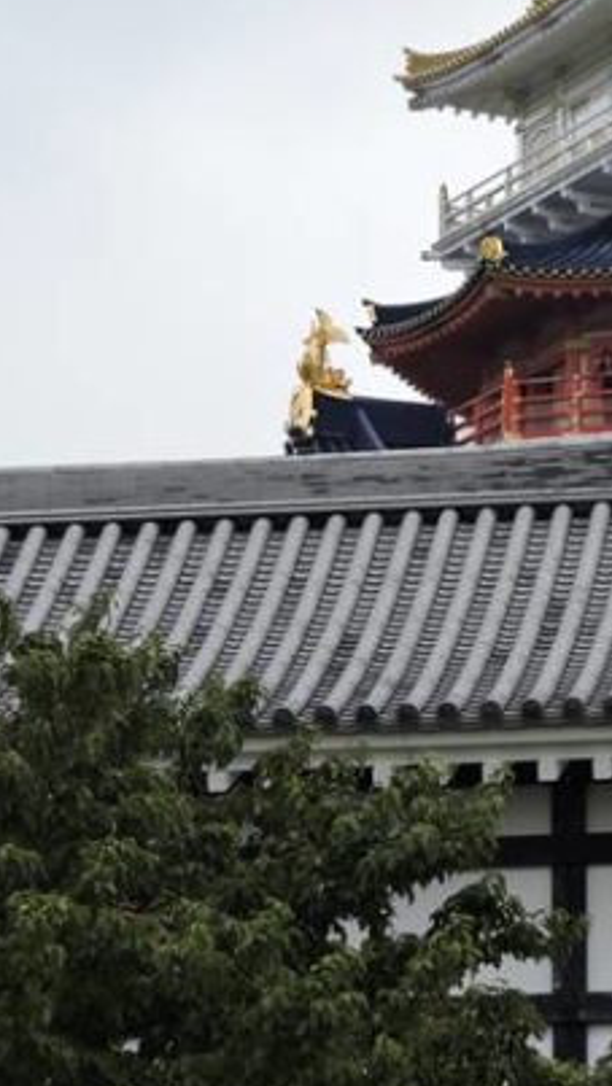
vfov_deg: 9.9
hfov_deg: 5.5
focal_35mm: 218
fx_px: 6283
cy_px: 517
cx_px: 763
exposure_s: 1/125
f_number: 4.8
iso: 100
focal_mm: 18.8
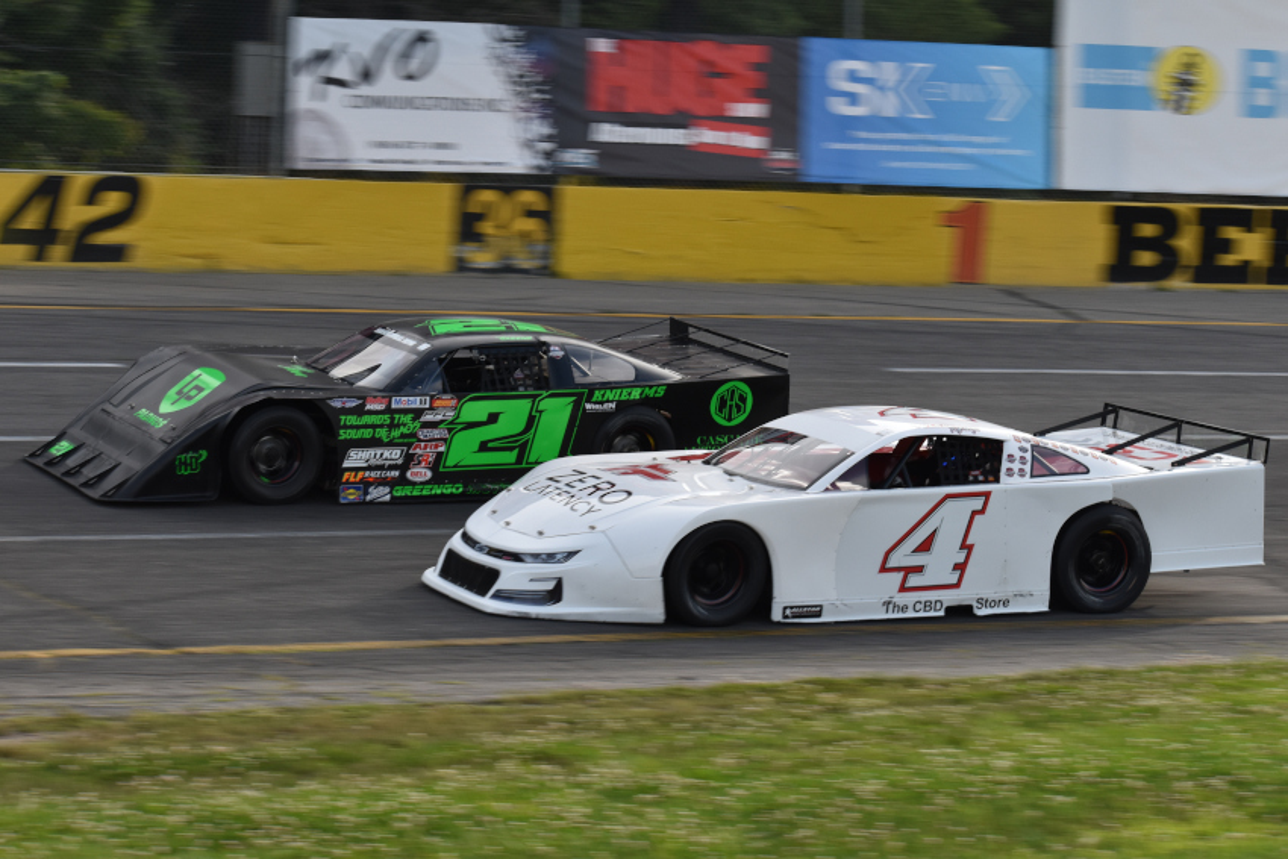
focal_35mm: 105
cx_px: 644
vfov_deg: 13.0
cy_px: 430
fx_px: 3757
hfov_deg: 19.5
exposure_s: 1/250
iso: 400
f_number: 13
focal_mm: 70
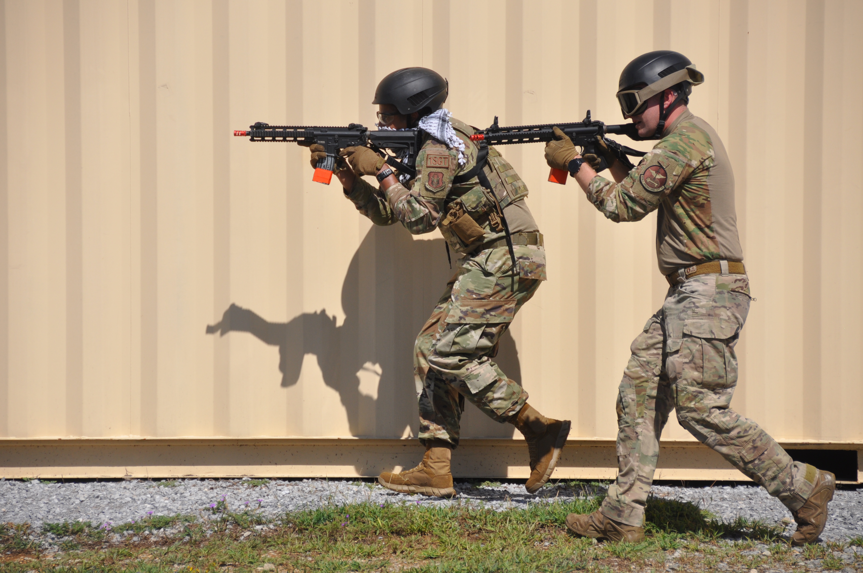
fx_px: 4848
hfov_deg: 10.2
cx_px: 432
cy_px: 286
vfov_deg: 6.8
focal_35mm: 202
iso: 250
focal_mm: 135
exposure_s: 1/2000
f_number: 5.6
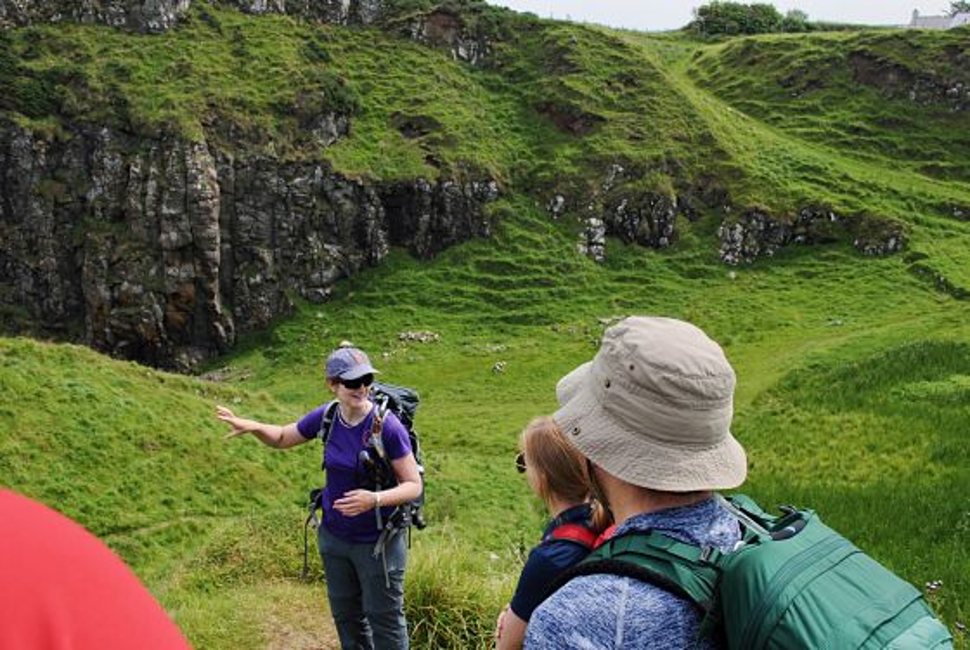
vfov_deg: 37.0
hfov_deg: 53.1
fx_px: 971
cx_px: 485
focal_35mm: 36
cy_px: 325
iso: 100
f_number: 6.3
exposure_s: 1/160
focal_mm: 24
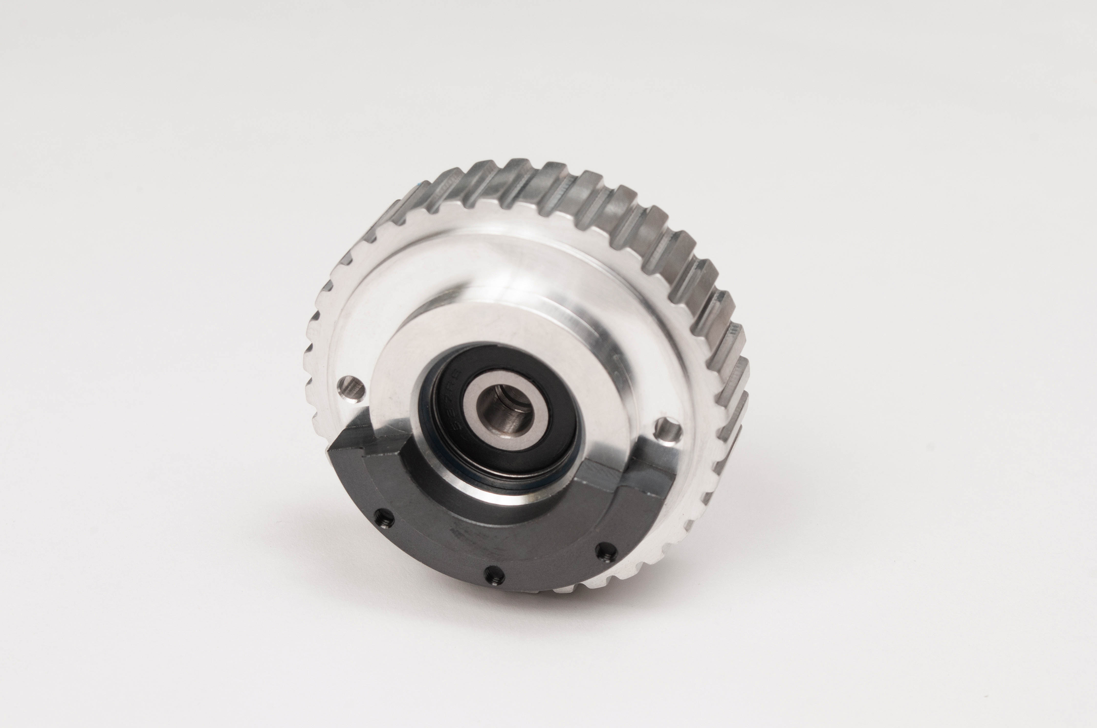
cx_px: 548
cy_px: 364
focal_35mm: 72
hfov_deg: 28.1
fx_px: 2191
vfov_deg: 18.9
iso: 200
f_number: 13
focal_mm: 48
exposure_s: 1/40
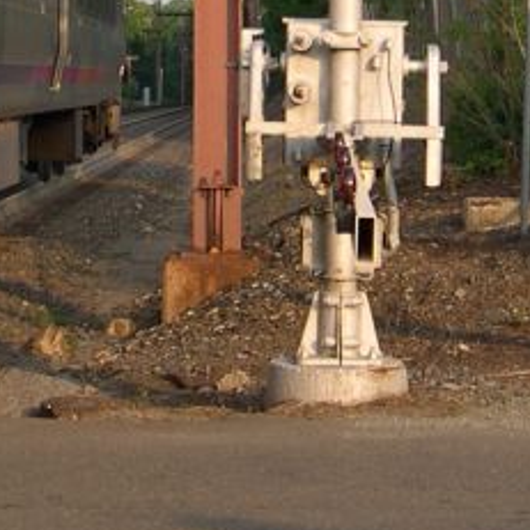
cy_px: 50
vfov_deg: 11.6
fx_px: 2581
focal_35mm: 149
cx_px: 135
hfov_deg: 11.7
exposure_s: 1/624
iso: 100
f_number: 2.8
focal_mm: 8
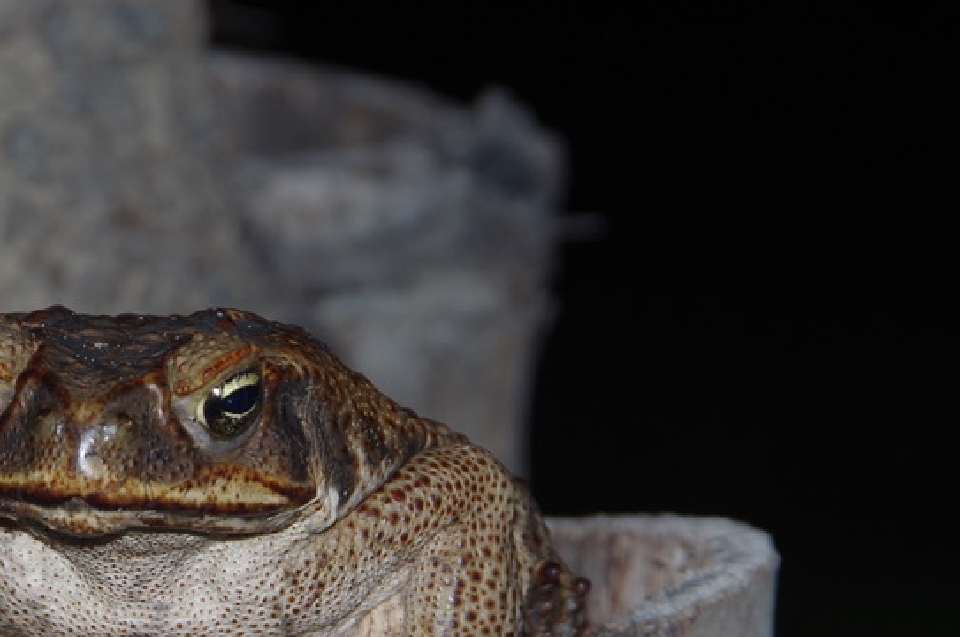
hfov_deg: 4.3
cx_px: 108
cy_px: 522
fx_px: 12671
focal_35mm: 476
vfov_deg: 2.9
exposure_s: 1/80
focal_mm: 135
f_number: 5.6
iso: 100
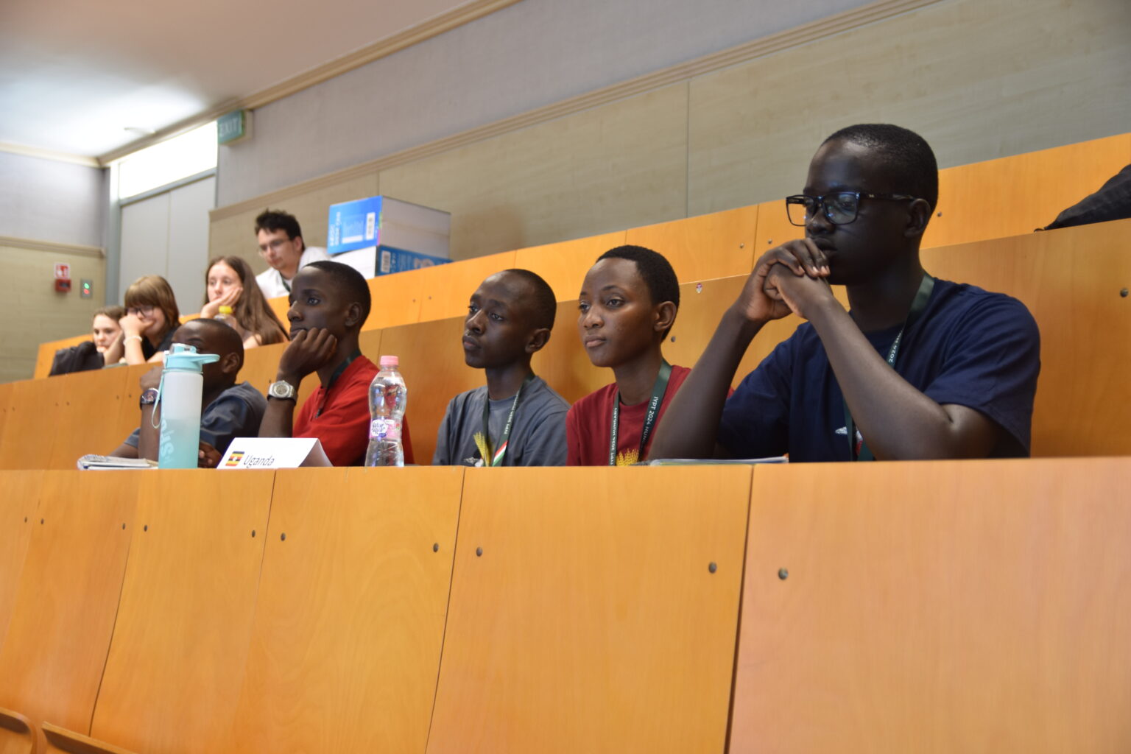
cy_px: 377
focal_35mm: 44
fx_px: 1367
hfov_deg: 45.0
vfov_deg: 30.8
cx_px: 566
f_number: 2.8
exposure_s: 1/8
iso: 250
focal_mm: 29
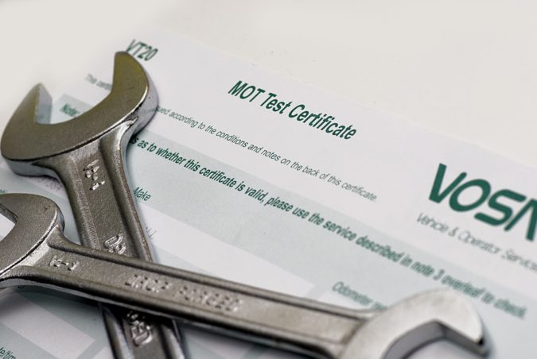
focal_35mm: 135
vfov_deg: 10.2
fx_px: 2016
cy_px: 180
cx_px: 268
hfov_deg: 15.2
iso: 200
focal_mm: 90
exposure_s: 1/200
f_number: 11
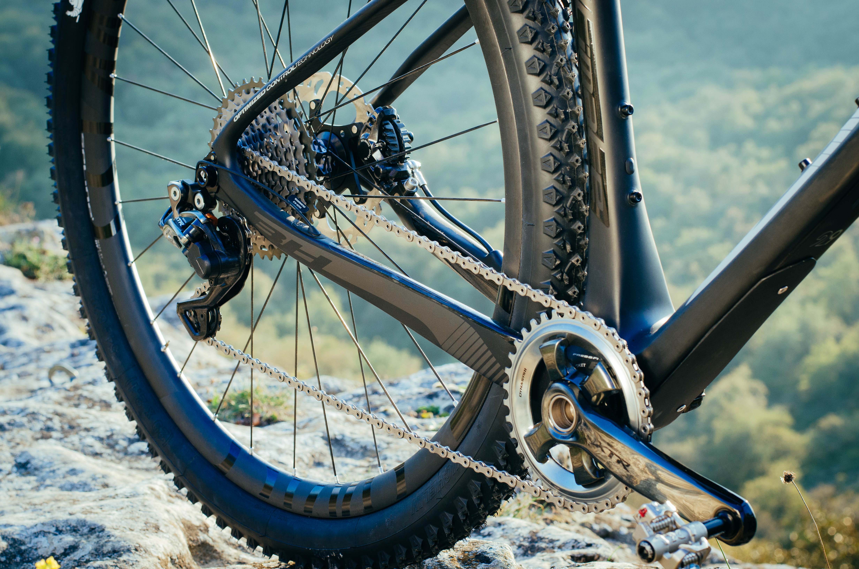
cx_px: 430
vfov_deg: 18.1
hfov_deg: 27.0
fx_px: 1786
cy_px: 284
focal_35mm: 75
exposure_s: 1/80
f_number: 8
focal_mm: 50
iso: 250
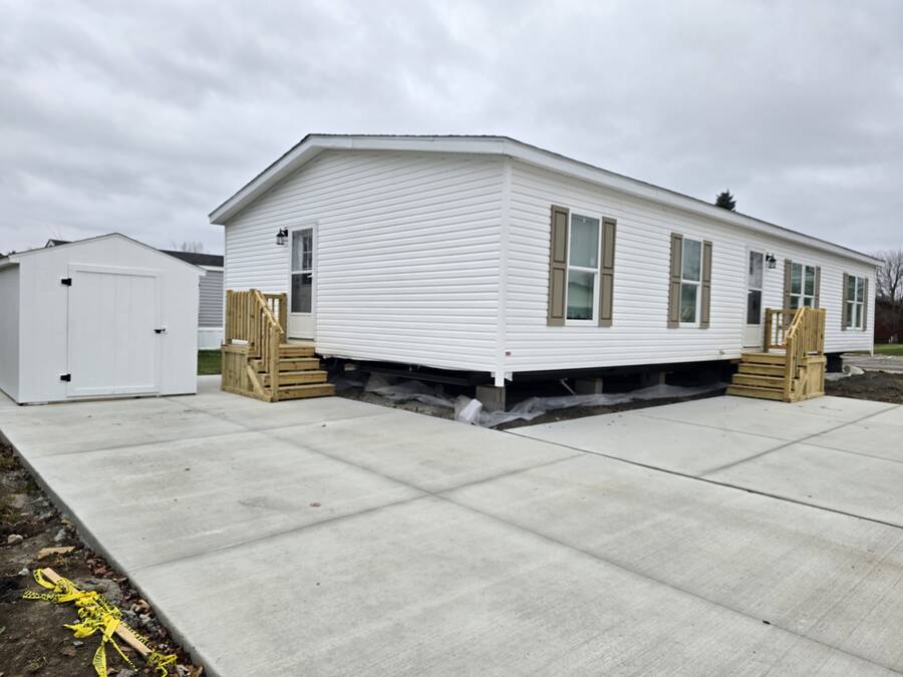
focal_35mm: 23
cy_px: 338
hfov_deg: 73.9
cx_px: 452
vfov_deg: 58.9
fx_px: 600
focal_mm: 6.3
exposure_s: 1/180
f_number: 1.7
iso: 16
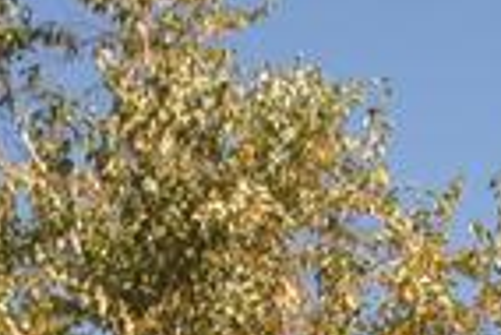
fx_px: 2647
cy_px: 1060
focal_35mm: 190
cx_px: 109
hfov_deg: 10.8
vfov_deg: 6.5
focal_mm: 18
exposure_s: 1/640
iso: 100
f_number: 3.5
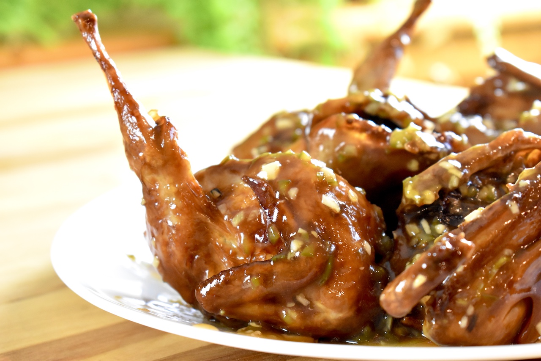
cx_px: 270
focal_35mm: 82
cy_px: 180
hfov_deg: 24.6
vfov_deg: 16.5
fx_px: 1240
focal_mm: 55
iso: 3200
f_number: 5.6
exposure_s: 1/60
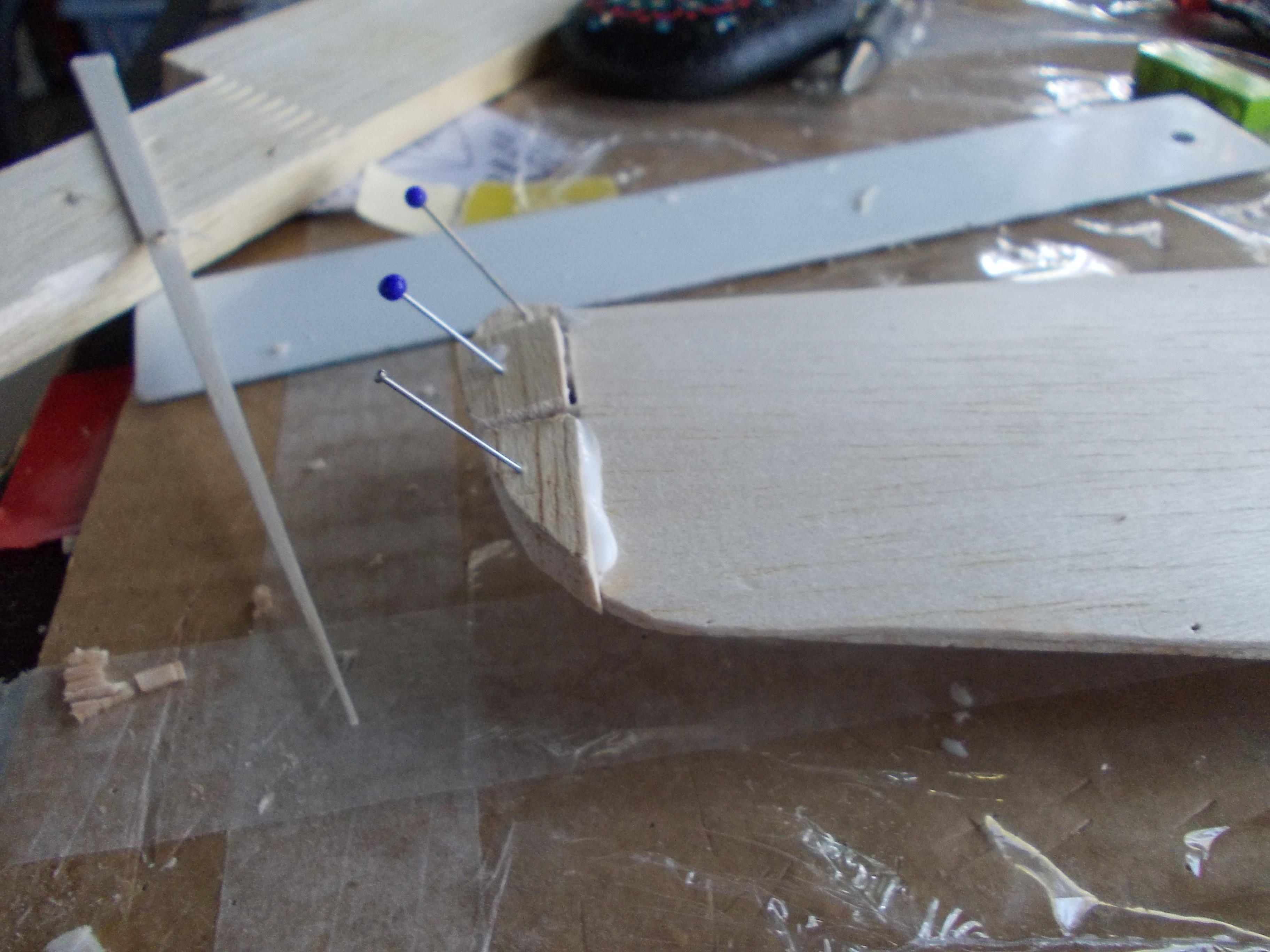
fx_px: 1027
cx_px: 635
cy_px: 476
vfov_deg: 49.7
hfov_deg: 63.4
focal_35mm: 28
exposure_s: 1/25
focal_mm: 4
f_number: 2.7
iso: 180
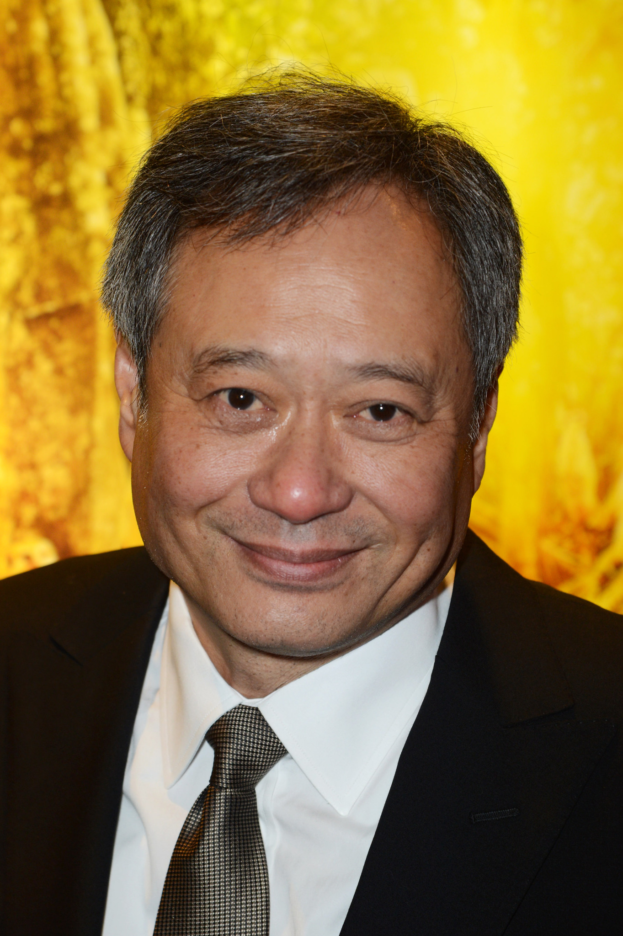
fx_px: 3118
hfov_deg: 11.4
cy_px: 468
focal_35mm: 120
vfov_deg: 17.1
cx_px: 312
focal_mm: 120
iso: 1000
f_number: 6.3
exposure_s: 1/60
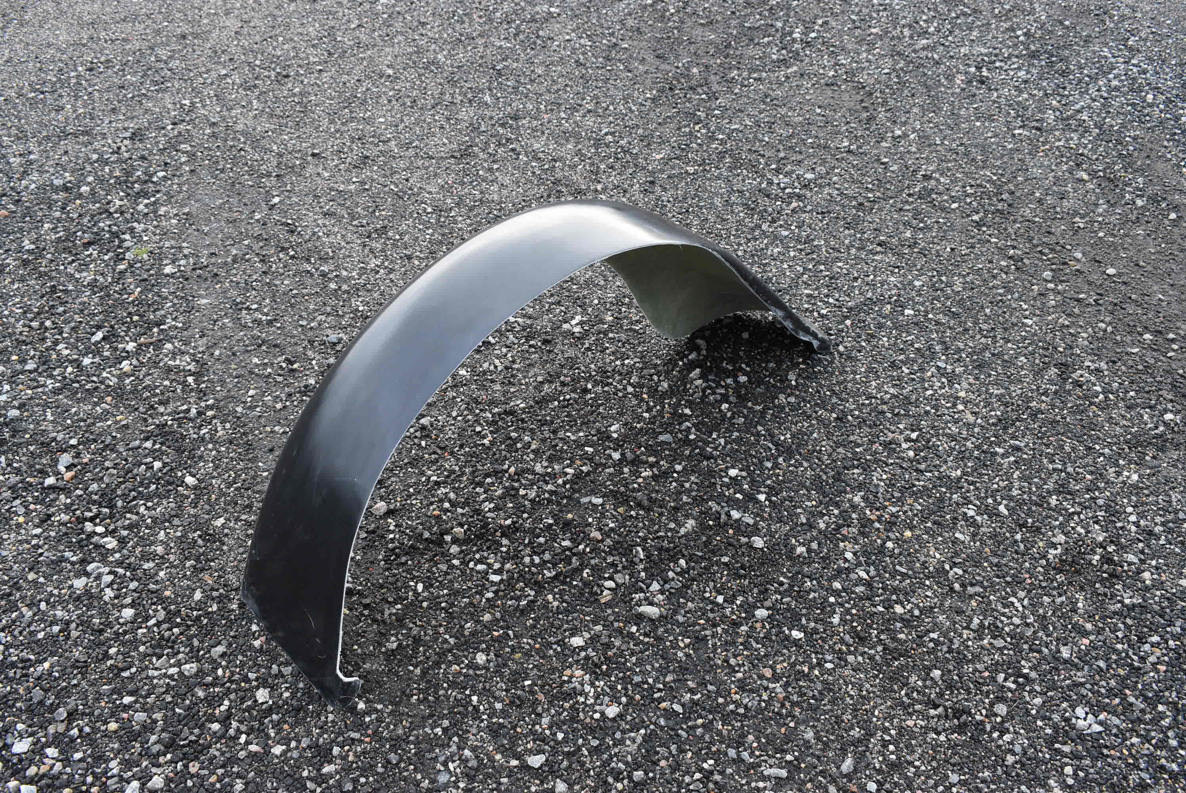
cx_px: 593
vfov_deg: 38.4
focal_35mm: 34
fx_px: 1137
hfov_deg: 55.1
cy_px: 396
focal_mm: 23
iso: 1250
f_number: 7.1
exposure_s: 1/200
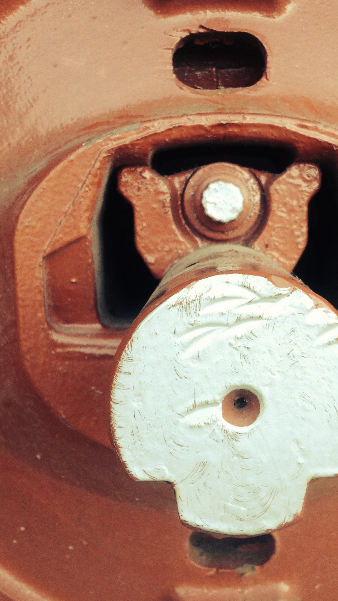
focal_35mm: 62
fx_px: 988
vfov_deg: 33.8
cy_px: 348
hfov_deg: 19.3
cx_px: 242
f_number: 2.4
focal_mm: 4.28
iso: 50
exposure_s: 1/60
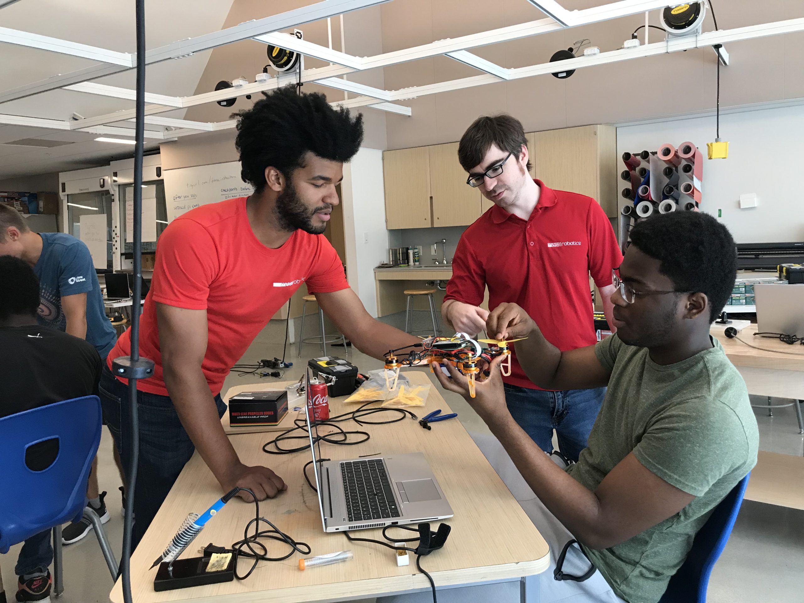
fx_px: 650
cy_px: 302
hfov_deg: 63.4
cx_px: 402
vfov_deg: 49.7
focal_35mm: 28
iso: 25
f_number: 1.8
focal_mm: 3.99
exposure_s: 1/30
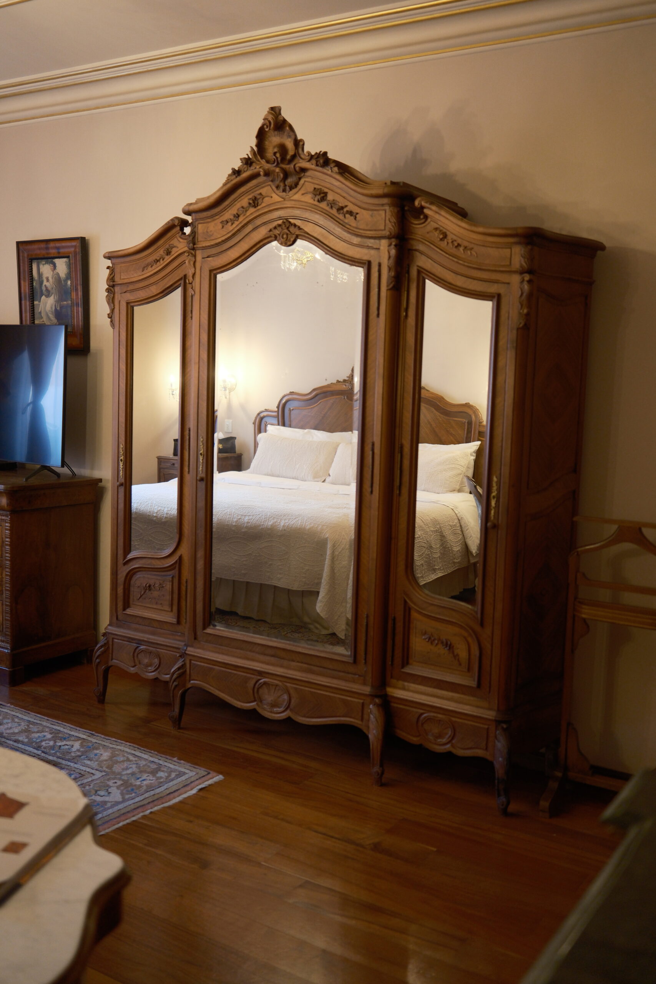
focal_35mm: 35
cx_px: 328
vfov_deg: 54.4
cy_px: 492
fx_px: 956
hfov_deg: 37.9
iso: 1000
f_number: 1.4
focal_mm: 23
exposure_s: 1/200
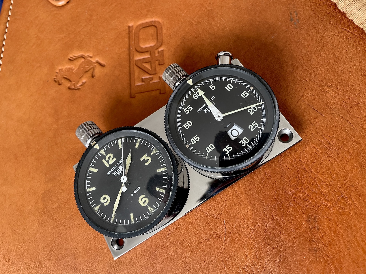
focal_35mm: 26
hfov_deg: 67.3
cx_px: 183
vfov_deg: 53.1
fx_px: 275
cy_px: 137
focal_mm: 4.2
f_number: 1.6
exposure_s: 1/98
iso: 125
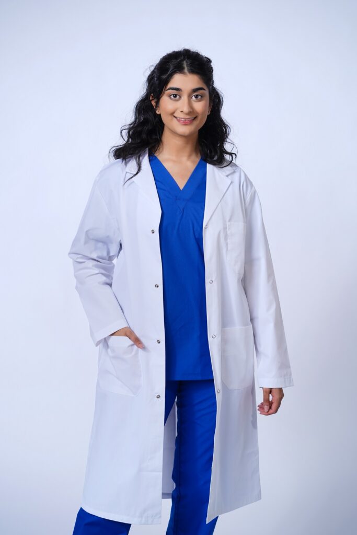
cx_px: 178
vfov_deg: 23.9
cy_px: 268
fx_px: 1264
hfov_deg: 16.1
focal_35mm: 85
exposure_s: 1/125
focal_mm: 85
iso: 80
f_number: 4
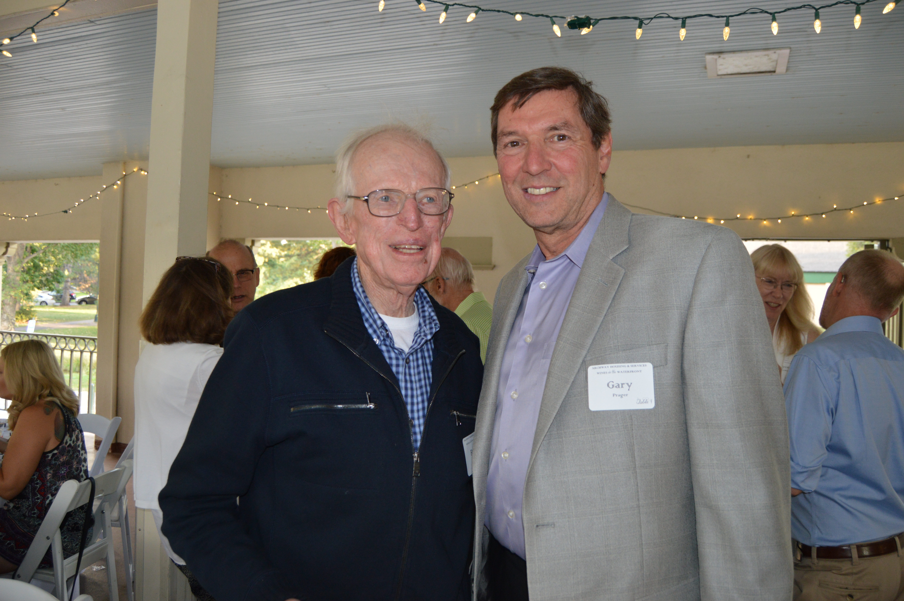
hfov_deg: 67.4
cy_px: 300
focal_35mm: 27
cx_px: 452
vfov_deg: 47.8
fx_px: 677
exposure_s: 1/60
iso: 500
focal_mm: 18
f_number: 3.5
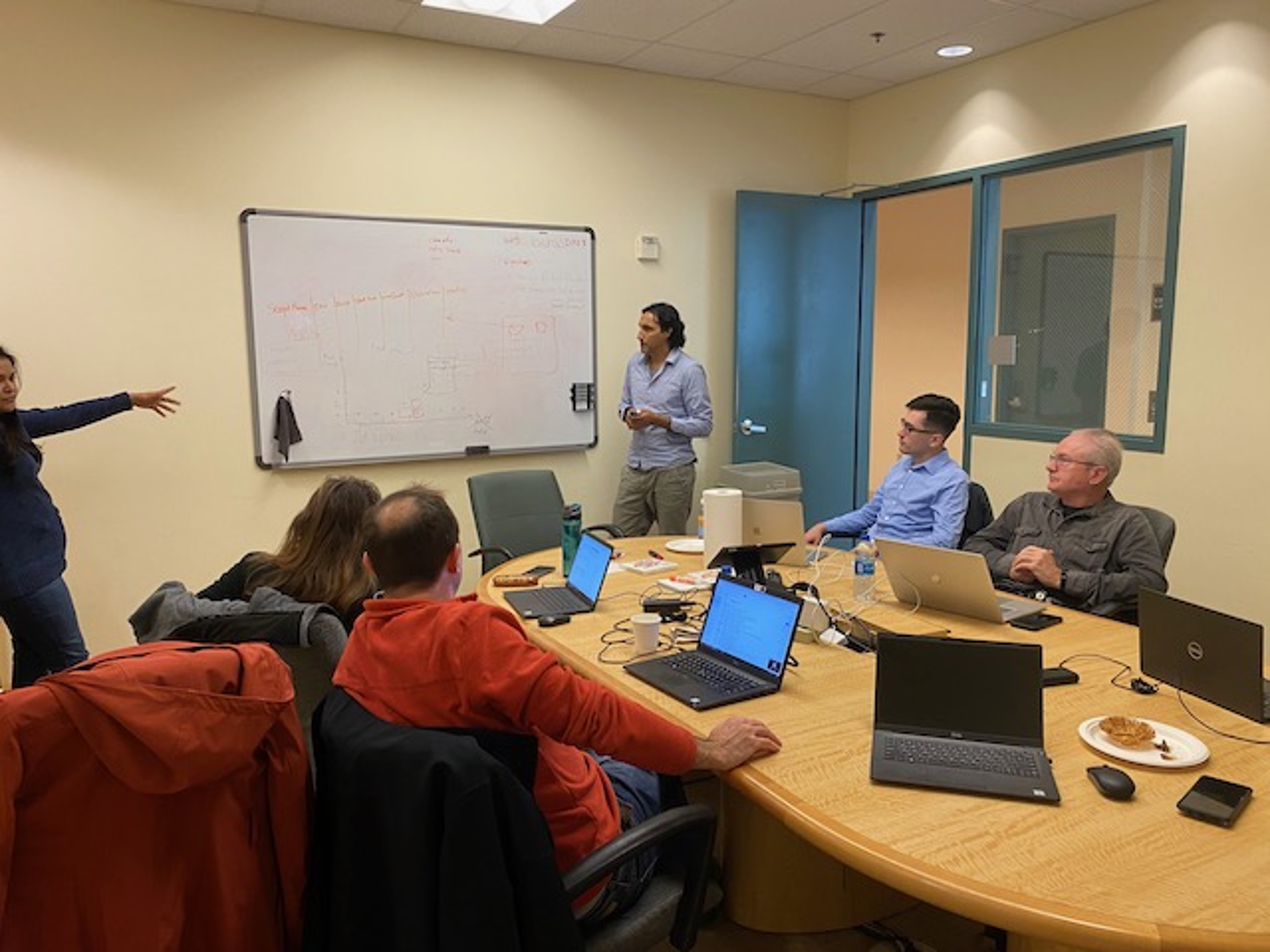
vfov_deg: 53.1
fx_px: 954
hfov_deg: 67.3
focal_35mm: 26
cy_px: 476
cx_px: 635
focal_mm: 4.25
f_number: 1.8
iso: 125
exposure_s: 1/60
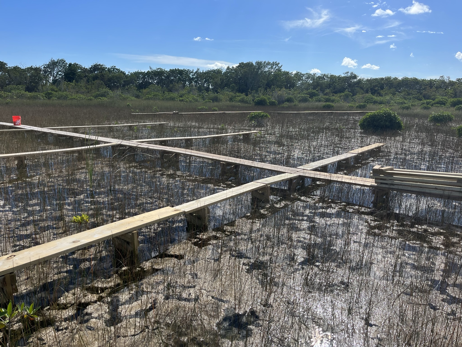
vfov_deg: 53.1
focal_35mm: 26
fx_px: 347
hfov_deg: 67.3
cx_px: 231
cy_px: 174
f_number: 1.6
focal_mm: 5.1
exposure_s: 1/4149
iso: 50
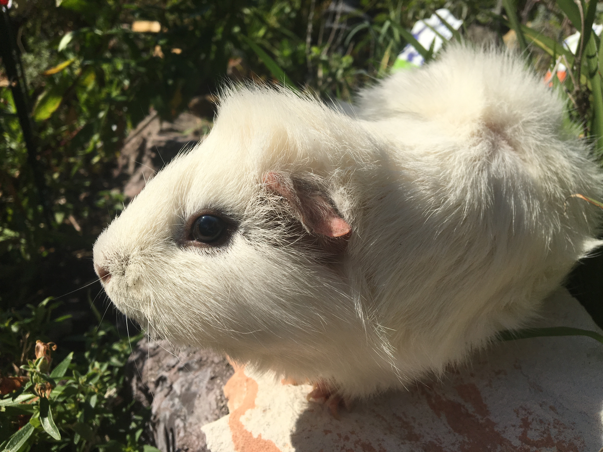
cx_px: 302
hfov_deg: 61.7
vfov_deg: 48.2
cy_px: 226
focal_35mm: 29
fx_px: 505
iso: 25
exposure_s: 1/3344
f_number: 2.2
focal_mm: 4.15
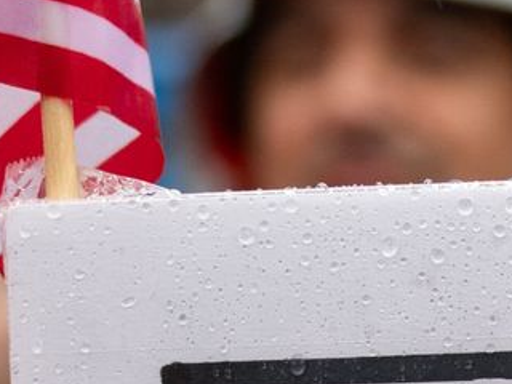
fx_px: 3461
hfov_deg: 8.0
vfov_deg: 6.2
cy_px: 777
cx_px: 1107
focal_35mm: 234
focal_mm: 38
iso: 320
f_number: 3.2
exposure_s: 1/320
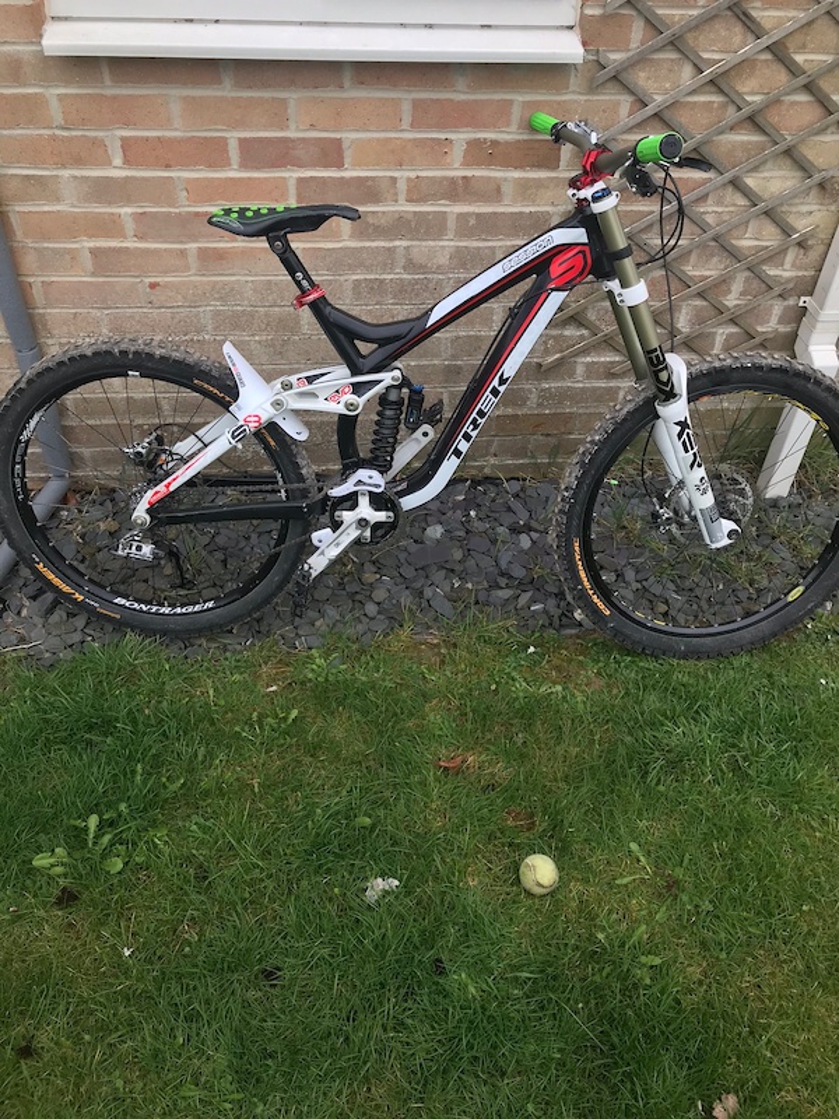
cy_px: 560
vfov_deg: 63.4
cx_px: 420
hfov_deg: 49.7
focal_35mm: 28
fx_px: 905
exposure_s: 1/201
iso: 20
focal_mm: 3.99
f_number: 1.8
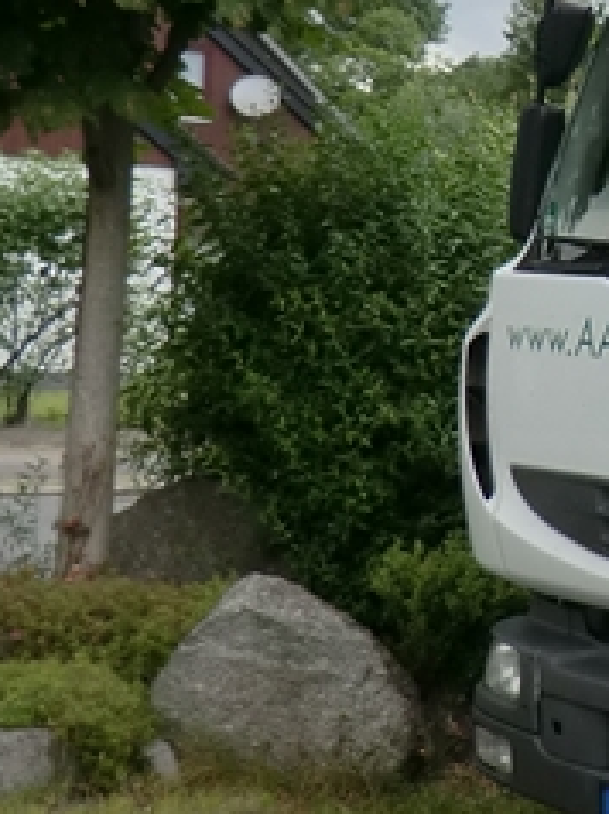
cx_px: 1009
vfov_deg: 20.2
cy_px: 253
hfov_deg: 13.9
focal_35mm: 97
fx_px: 2279
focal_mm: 4.3
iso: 64
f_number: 3.2
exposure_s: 1/200
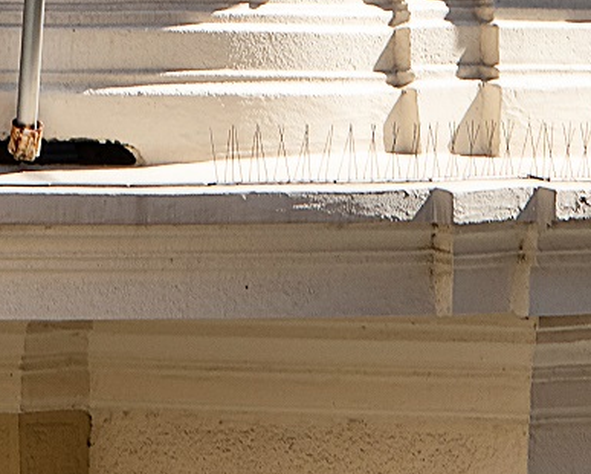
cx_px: 66
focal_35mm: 818
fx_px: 14315
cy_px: -625
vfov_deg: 1.9
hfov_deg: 2.4
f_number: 9
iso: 125
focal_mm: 135
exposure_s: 1/200
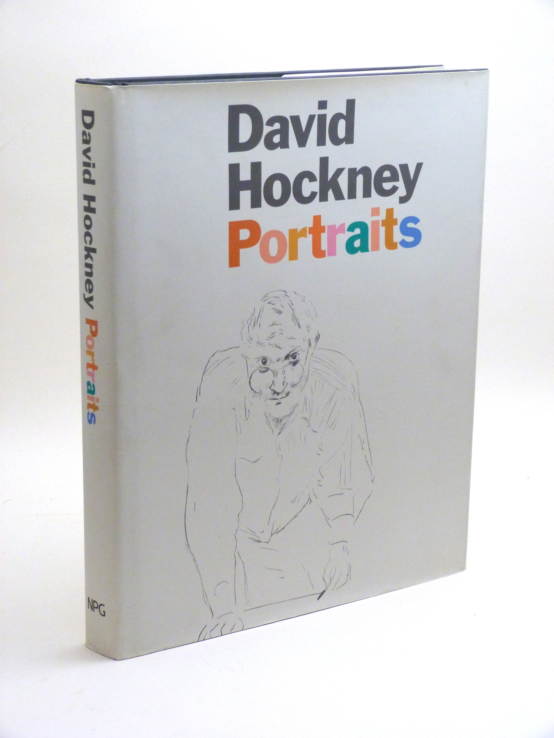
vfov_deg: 25.0
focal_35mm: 78
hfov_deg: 18.9
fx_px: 1664
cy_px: 369
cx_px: 277
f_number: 3.3
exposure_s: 1/40
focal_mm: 14.1
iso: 400
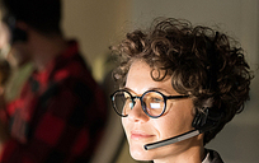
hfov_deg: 9.9
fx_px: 1498
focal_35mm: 212
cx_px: 55
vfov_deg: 6.2
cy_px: 179
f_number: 2.2
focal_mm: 85
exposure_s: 1/100
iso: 800
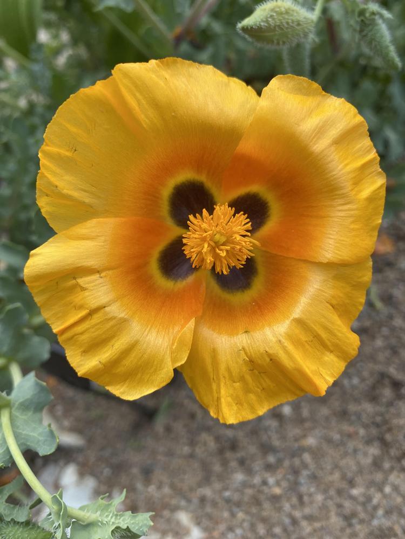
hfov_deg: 53.1
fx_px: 406
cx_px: 202
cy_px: 270
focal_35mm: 26
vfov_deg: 67.3
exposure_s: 1/864
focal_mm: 4.25
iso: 32
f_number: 1.8
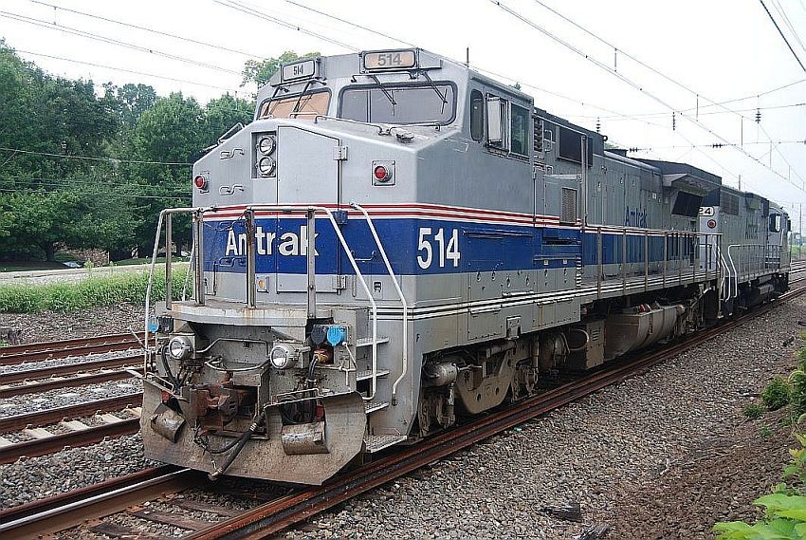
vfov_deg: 34.3
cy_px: 270
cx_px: 403
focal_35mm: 39
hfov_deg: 49.5
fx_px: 874
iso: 100
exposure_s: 1/100
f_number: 5
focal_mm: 26
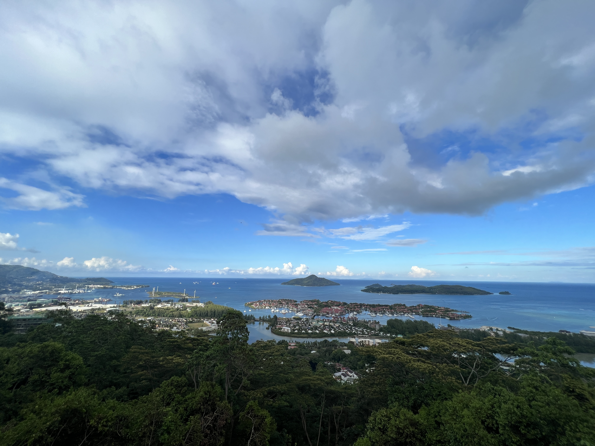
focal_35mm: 13
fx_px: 223
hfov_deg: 106.2
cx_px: 298
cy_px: 223
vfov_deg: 89.9
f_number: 1.8
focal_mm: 1.57
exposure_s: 1/2481
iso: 32
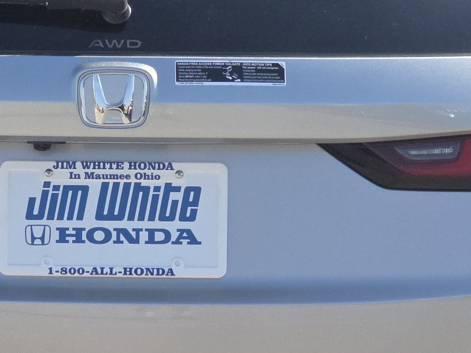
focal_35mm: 212
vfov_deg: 7.0
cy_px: 240
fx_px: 2884
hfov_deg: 9.3
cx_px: 110
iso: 80
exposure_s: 1/2000
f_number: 2.4
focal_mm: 7.9
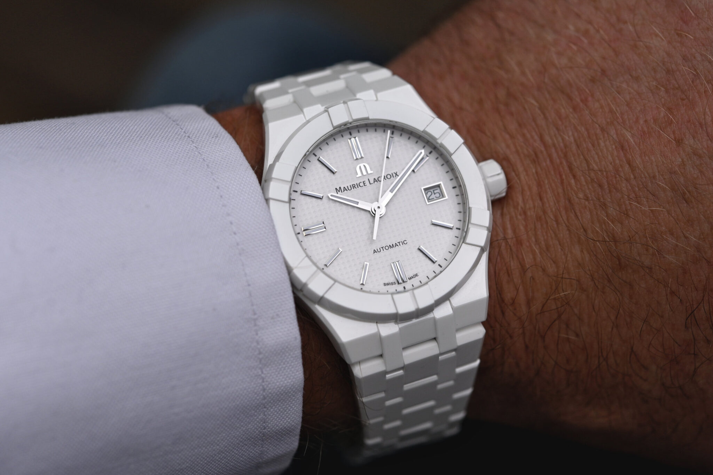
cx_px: 356
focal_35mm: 60
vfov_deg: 22.6
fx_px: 1188
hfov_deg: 33.4
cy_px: 238
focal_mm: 60
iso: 400
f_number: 6.3
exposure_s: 1/1600
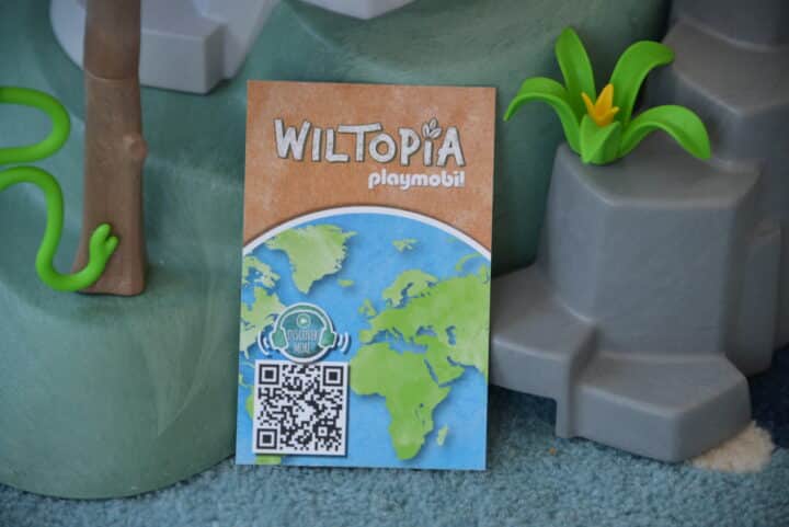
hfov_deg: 6.9
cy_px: 264
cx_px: 394
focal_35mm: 300
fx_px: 6579
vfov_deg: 4.6
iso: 2000
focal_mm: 300
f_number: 5.6
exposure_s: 1/200
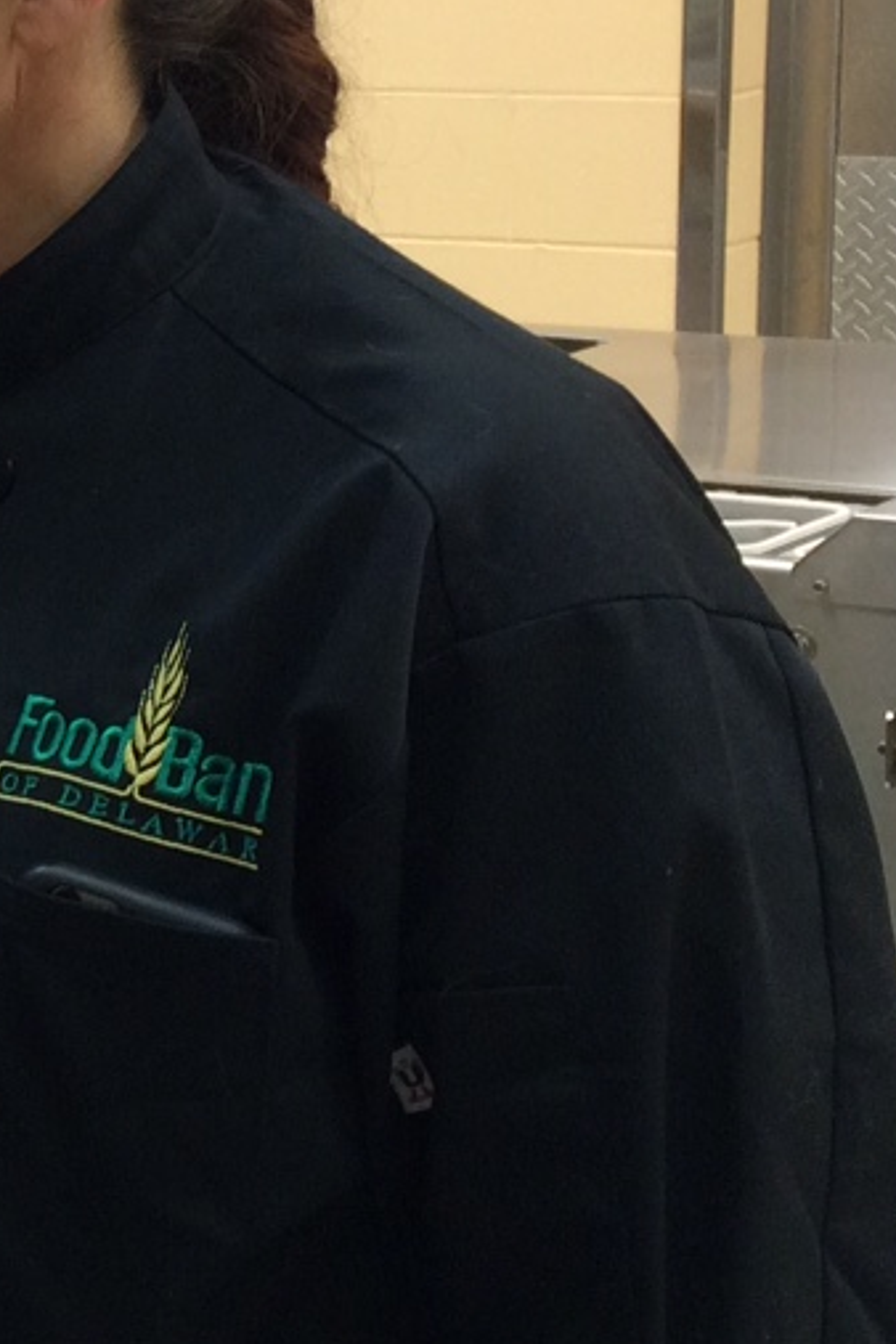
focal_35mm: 97
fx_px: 3621
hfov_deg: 12.2
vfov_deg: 20.9
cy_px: 366
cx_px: -1015
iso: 80
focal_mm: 4.15
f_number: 2.2
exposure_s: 1/30
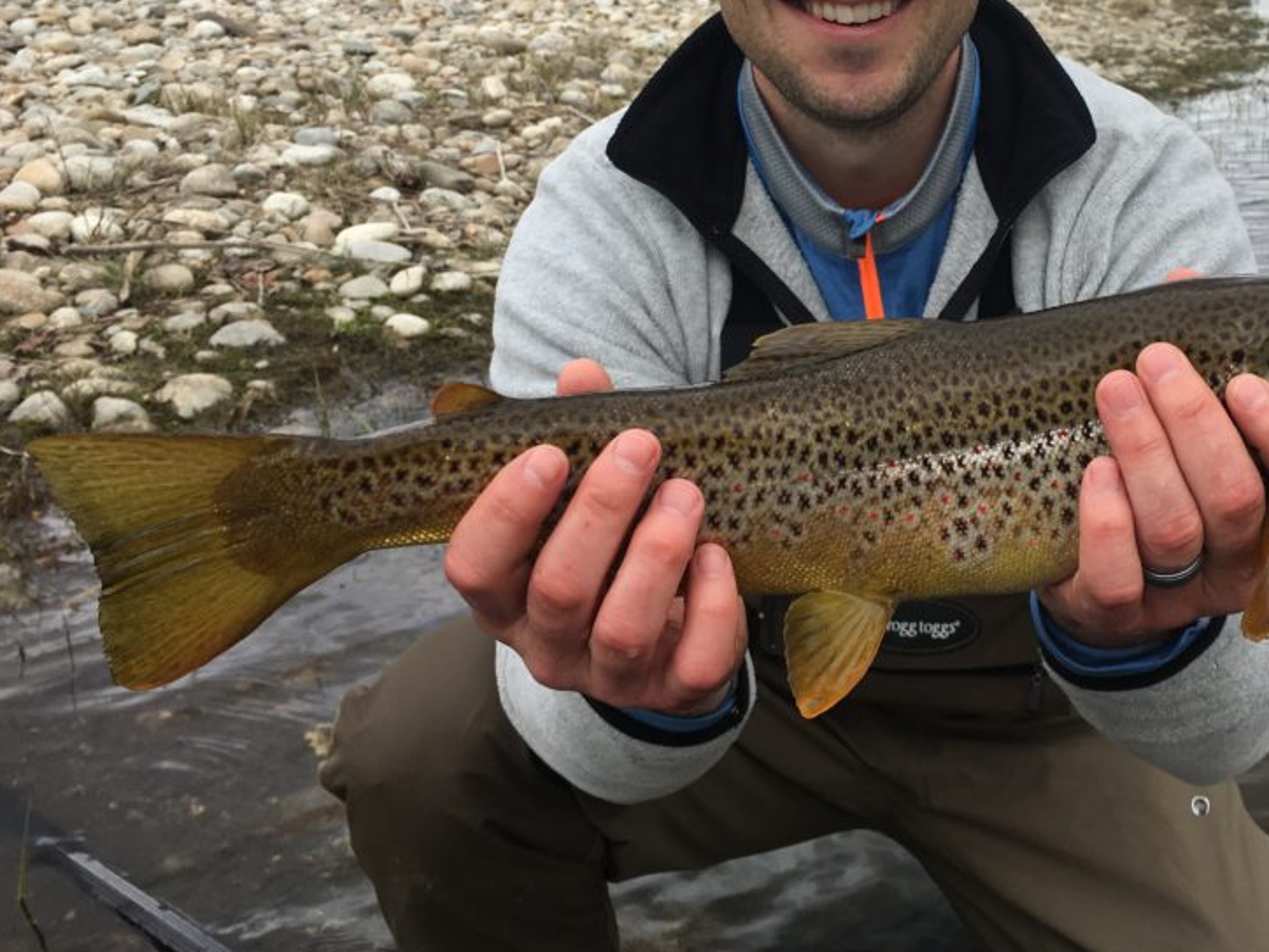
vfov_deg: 34.8
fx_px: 1503
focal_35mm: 41
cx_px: 887
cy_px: 328
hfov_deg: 44.8
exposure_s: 1/732
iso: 25
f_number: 2.2
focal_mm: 4.15
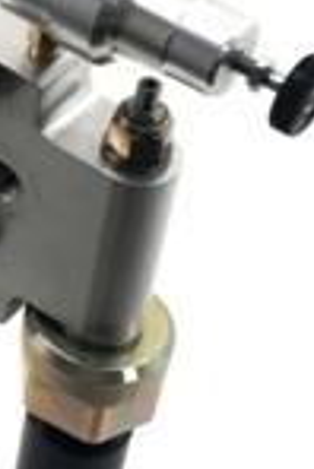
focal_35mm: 130
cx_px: -339
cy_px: 92
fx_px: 1697
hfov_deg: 9.7
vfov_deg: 15.6
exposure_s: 1/120
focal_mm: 4.15
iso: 40
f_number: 2.2
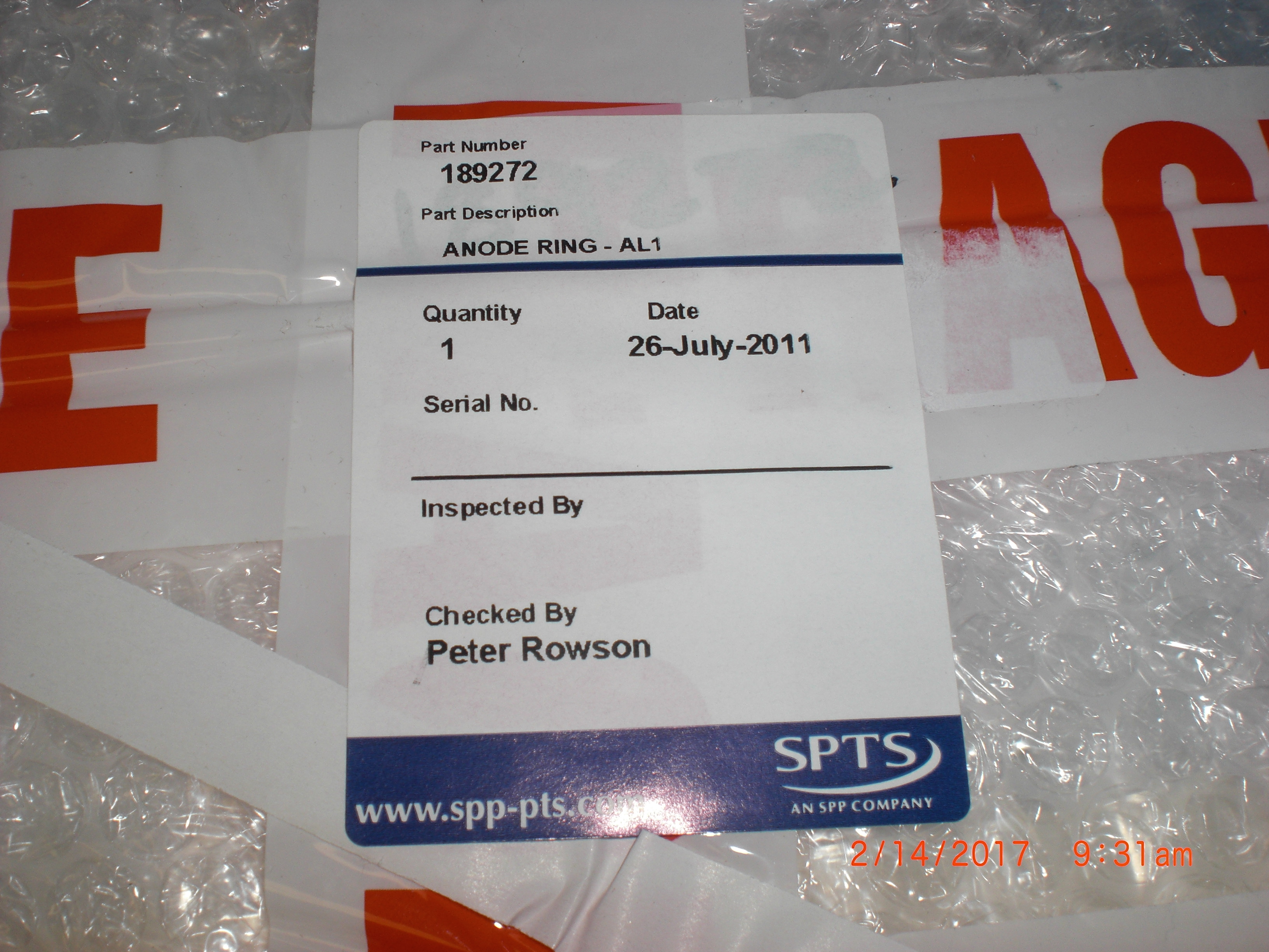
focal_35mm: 38
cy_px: 476
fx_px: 1393
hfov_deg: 49.0
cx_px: 634
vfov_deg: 37.7
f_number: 5.6
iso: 64
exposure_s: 1/60
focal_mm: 6.3
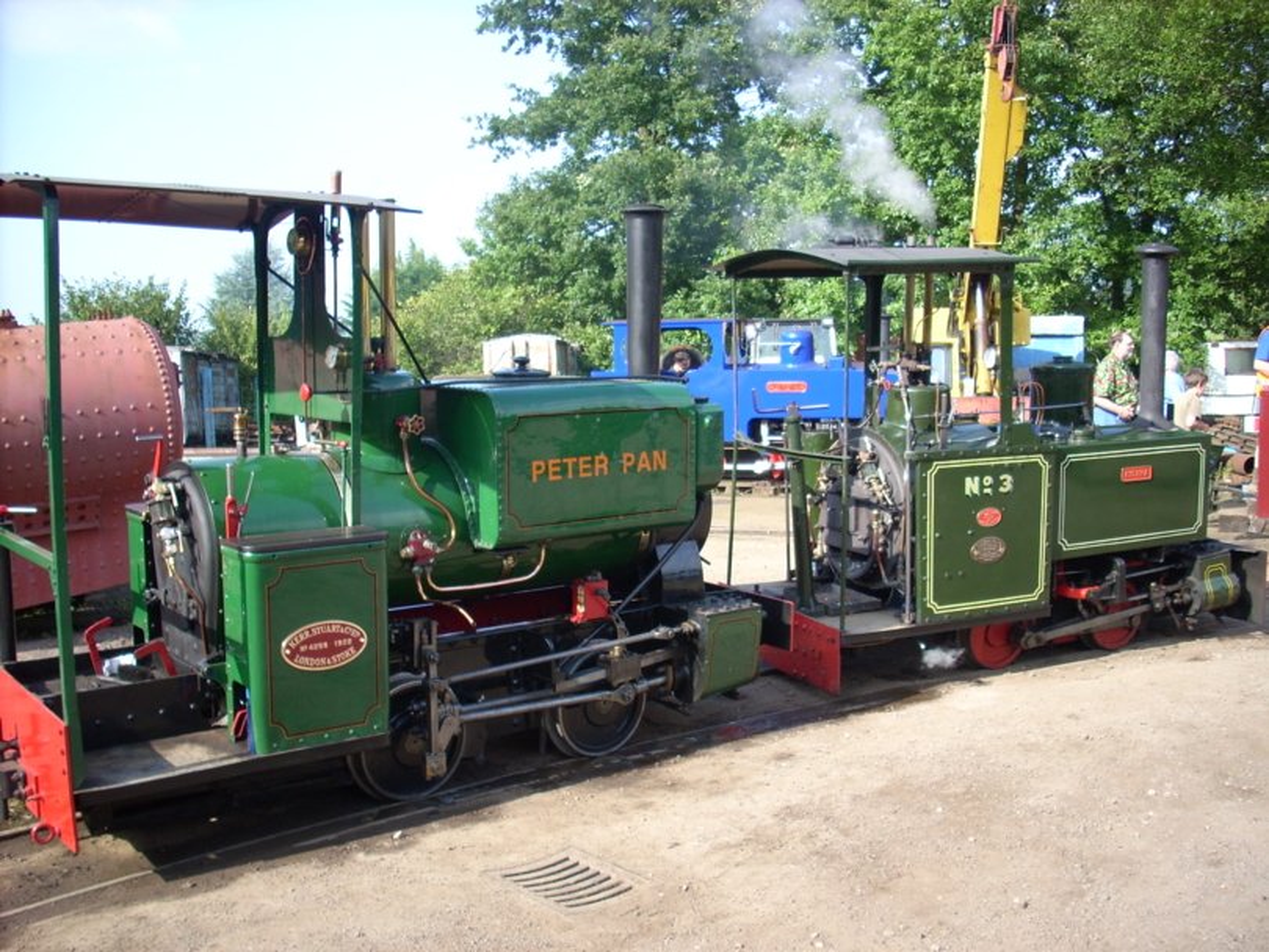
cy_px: 476
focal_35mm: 37
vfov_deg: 38.7
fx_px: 1357
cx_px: 634
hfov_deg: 50.1
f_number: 2.8
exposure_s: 1/210
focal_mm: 6.2
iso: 64
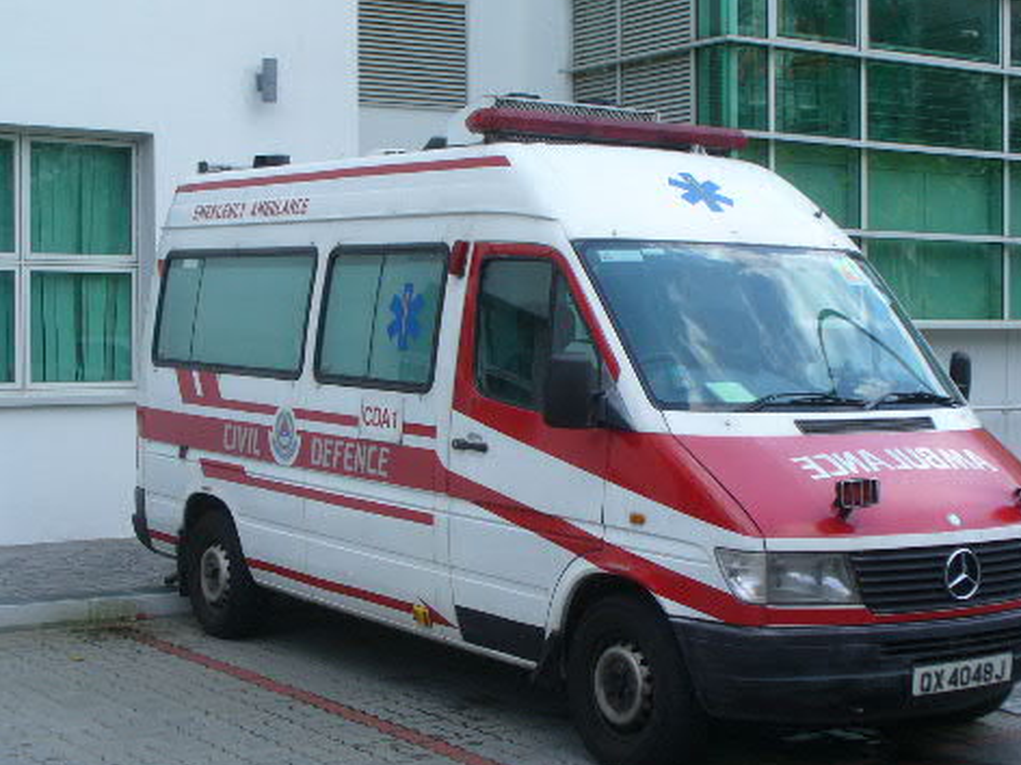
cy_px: 400
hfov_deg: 31.7
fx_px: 1799
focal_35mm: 61
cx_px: 543
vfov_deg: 24.0
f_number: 6
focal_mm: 7.9
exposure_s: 1/160
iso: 80
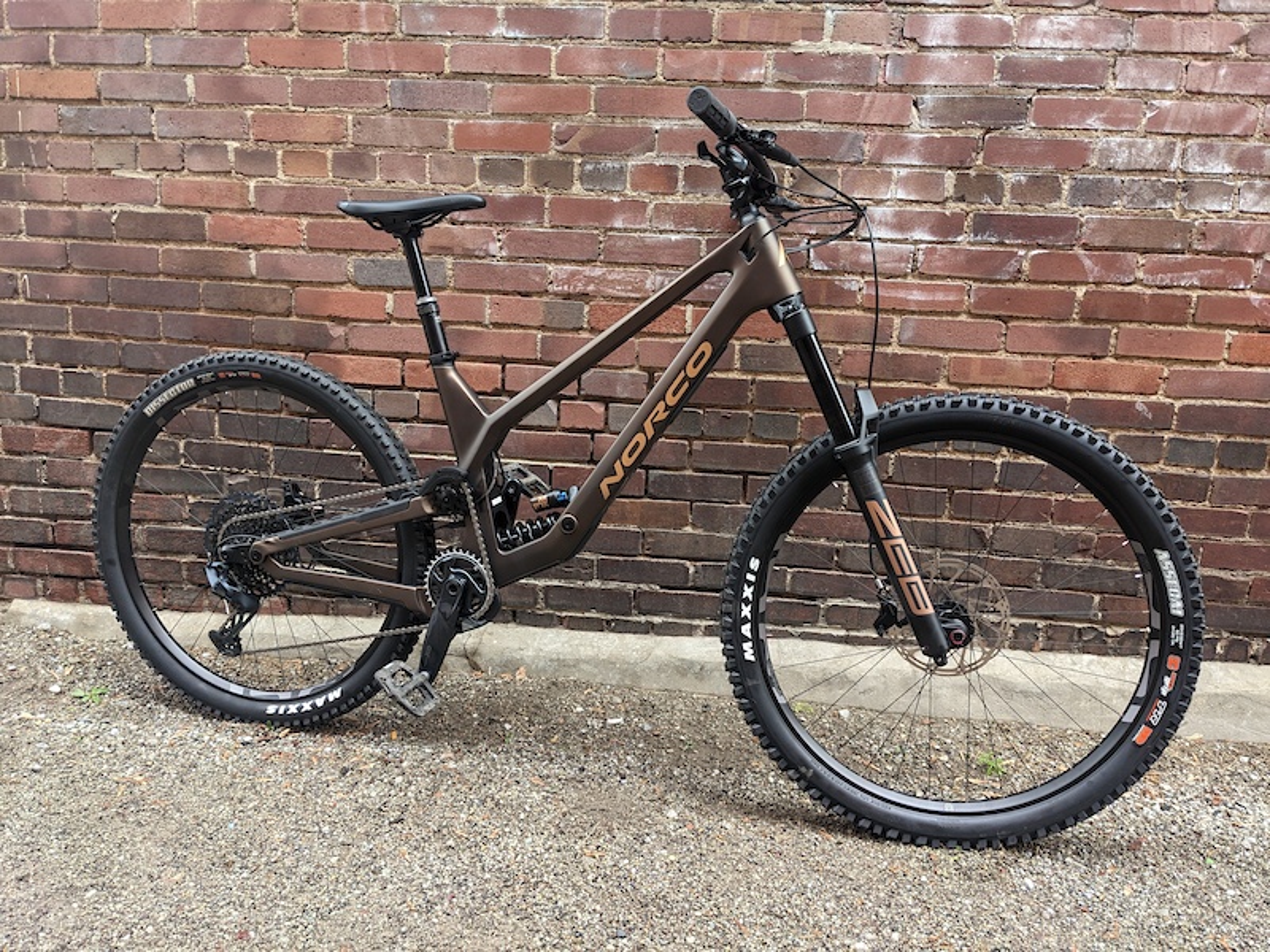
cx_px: 635
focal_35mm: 27
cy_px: 476
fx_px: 991
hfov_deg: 65.3
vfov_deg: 51.4
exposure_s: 1/47
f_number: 1.73
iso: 53
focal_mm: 4.38
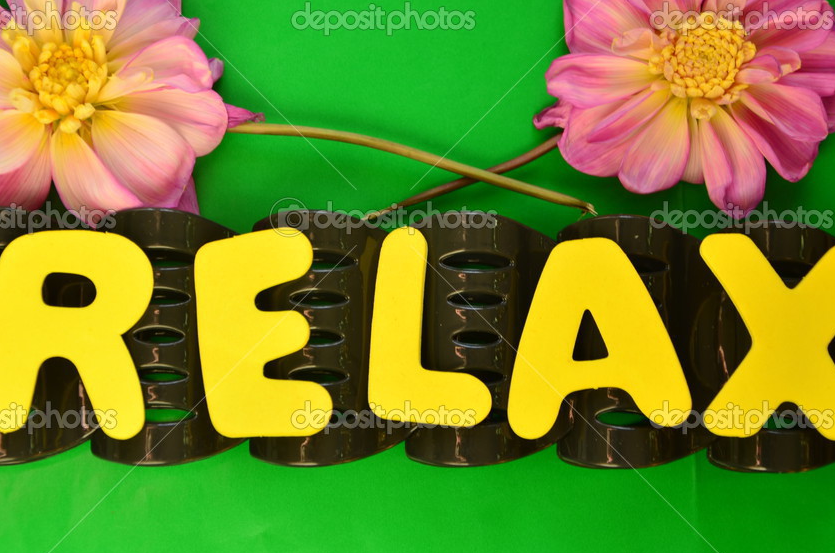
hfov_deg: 22.2
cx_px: 383
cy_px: 218
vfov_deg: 14.8
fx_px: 2129
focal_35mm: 92
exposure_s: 1/25
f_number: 5
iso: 100
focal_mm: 50
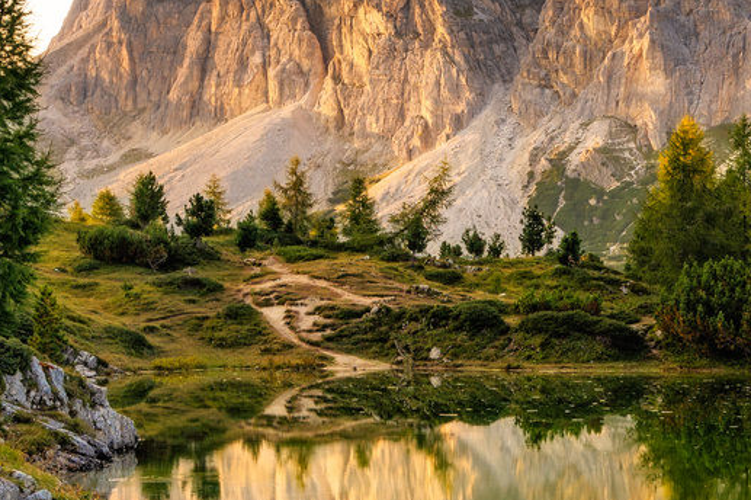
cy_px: 376
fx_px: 1930
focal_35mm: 93
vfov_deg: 14.7
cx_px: 954
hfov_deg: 20.3
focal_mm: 29.5
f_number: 11
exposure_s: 1/15
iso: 100
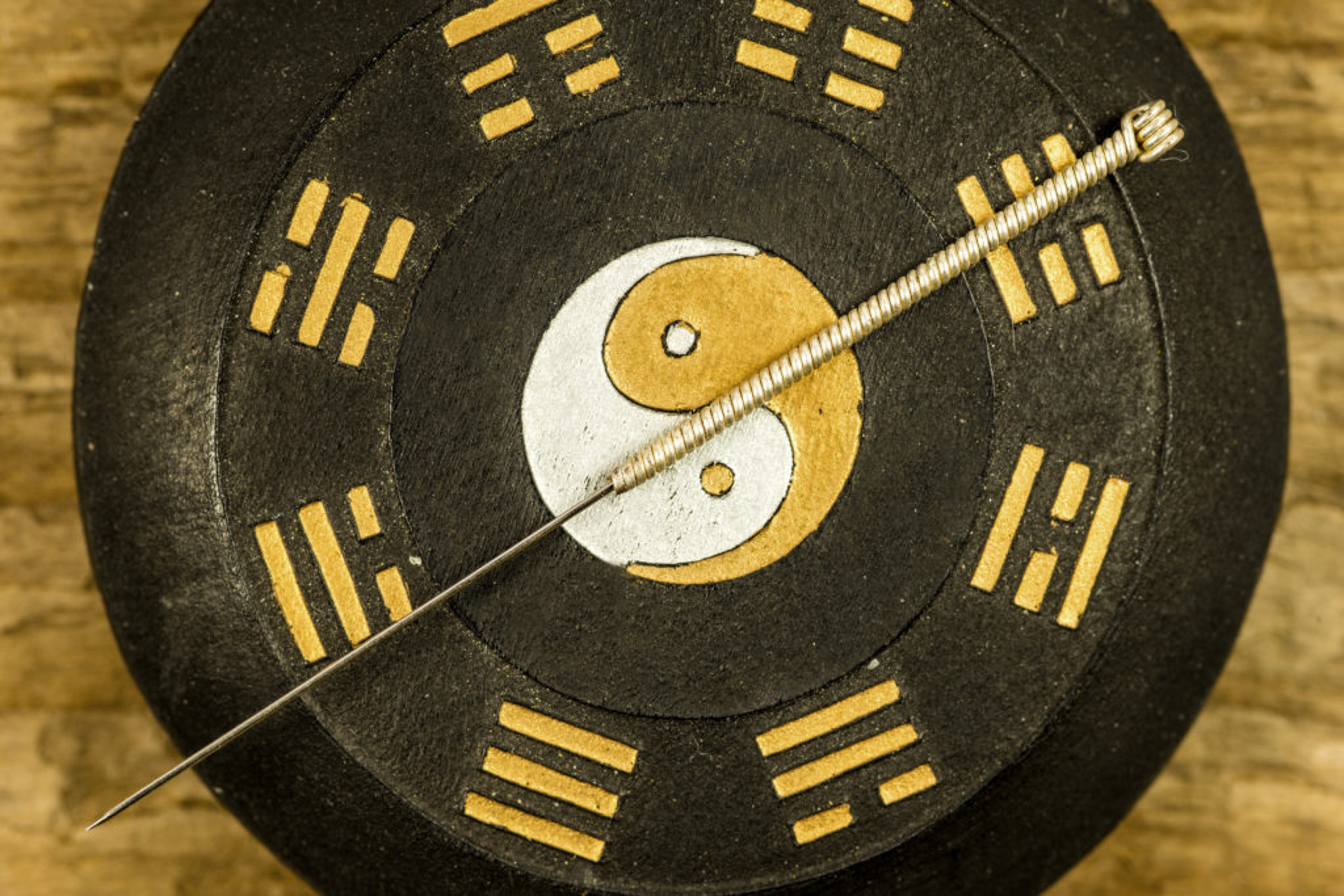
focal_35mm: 105
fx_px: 3920
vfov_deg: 13.0
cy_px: 448
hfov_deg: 19.5
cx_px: 672
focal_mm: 105
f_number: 14
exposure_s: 1/40
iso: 200
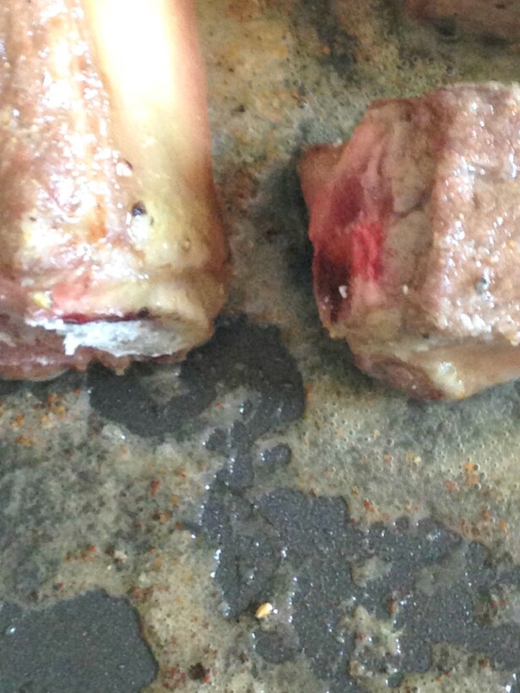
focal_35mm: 103
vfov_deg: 18.8
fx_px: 2063
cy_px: 107
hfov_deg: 14.3
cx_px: 399
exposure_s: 1/20
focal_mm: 4.12
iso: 160
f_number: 2.4
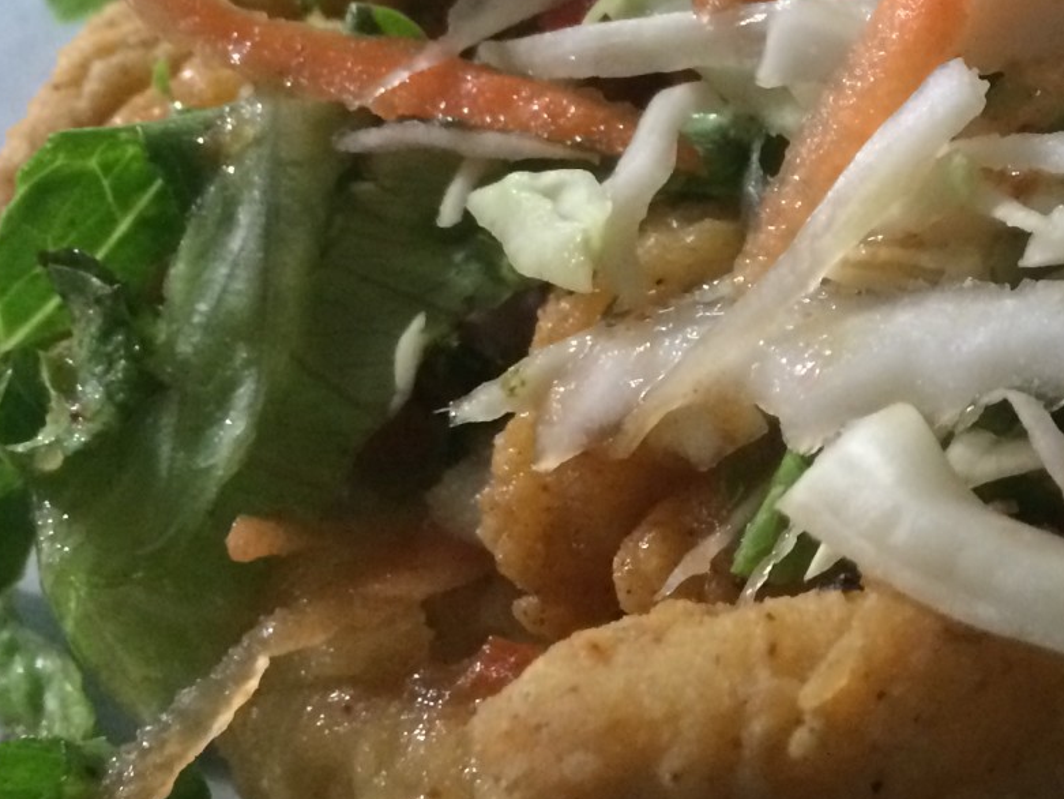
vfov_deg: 19.1
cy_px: 119
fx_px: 2336
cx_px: 1139
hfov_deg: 24.2
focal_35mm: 76
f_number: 2.2
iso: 250
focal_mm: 4.15
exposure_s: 1/30
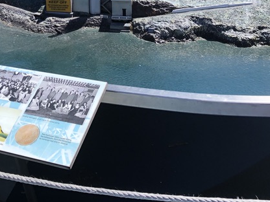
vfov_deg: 19.9
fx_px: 538
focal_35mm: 69
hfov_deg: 27.9
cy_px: -46
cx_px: 82
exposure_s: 1/1200
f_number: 1.8
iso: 20
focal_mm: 4
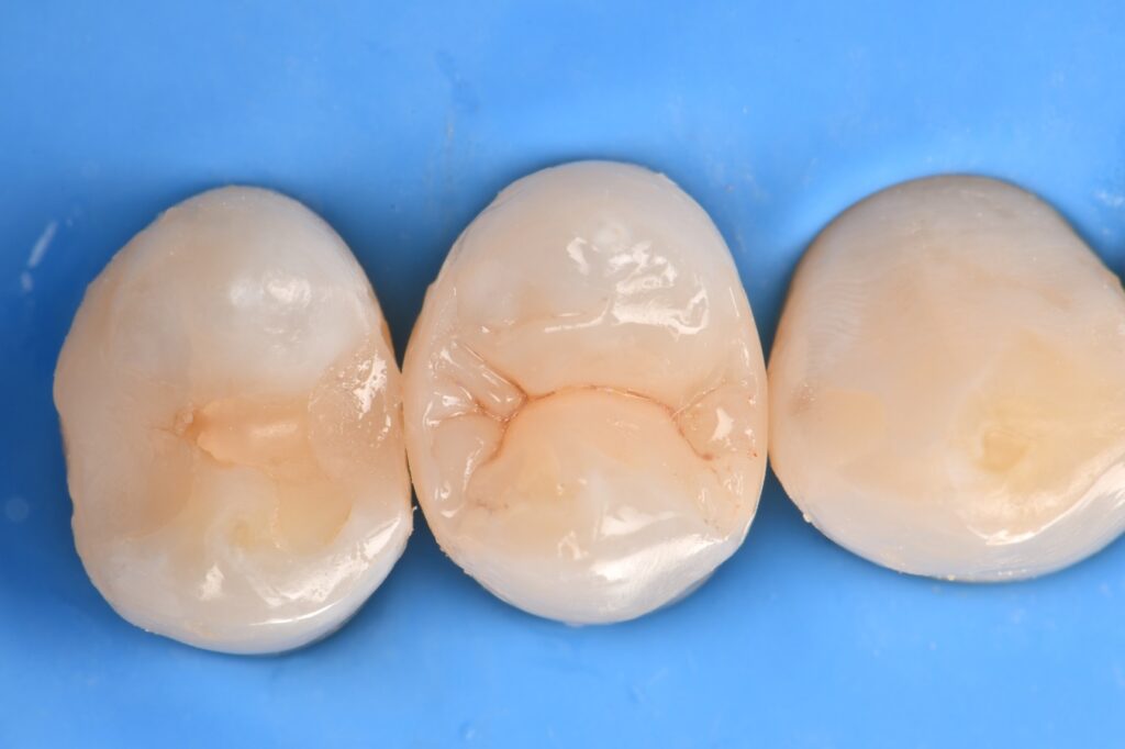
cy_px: 374
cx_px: 562
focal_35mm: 157
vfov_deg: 8.7
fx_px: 4904
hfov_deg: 13.1
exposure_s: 1/160
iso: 200
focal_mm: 105
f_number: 32
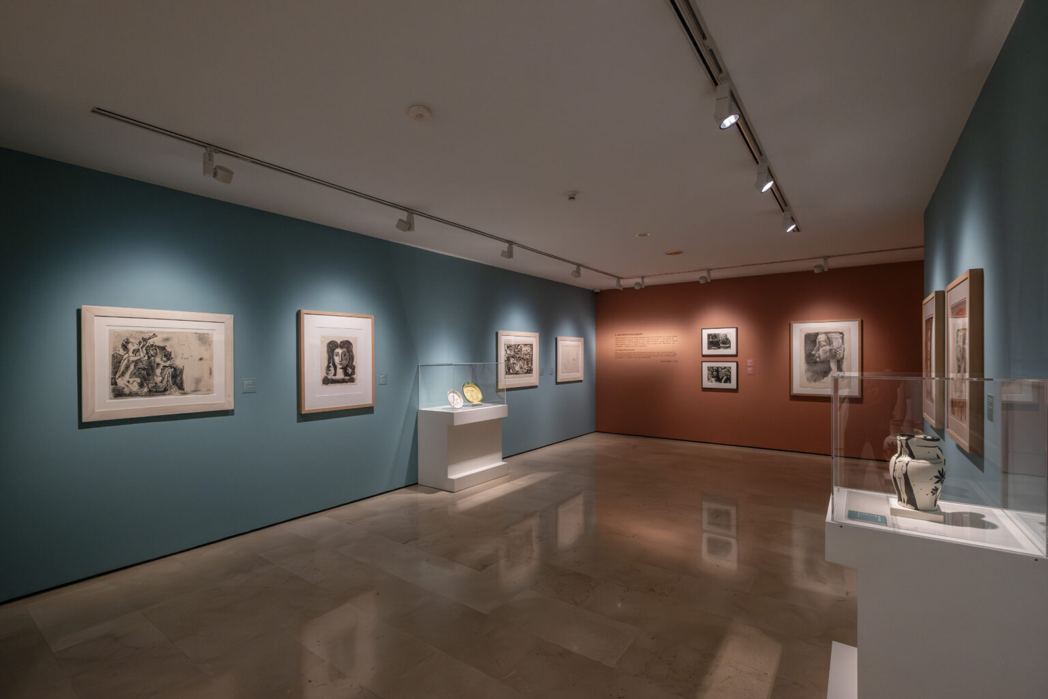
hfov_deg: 100.4
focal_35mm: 15
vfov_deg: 77.3
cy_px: 350
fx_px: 437
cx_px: 524
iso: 3200
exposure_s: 1/30
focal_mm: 10
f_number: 5
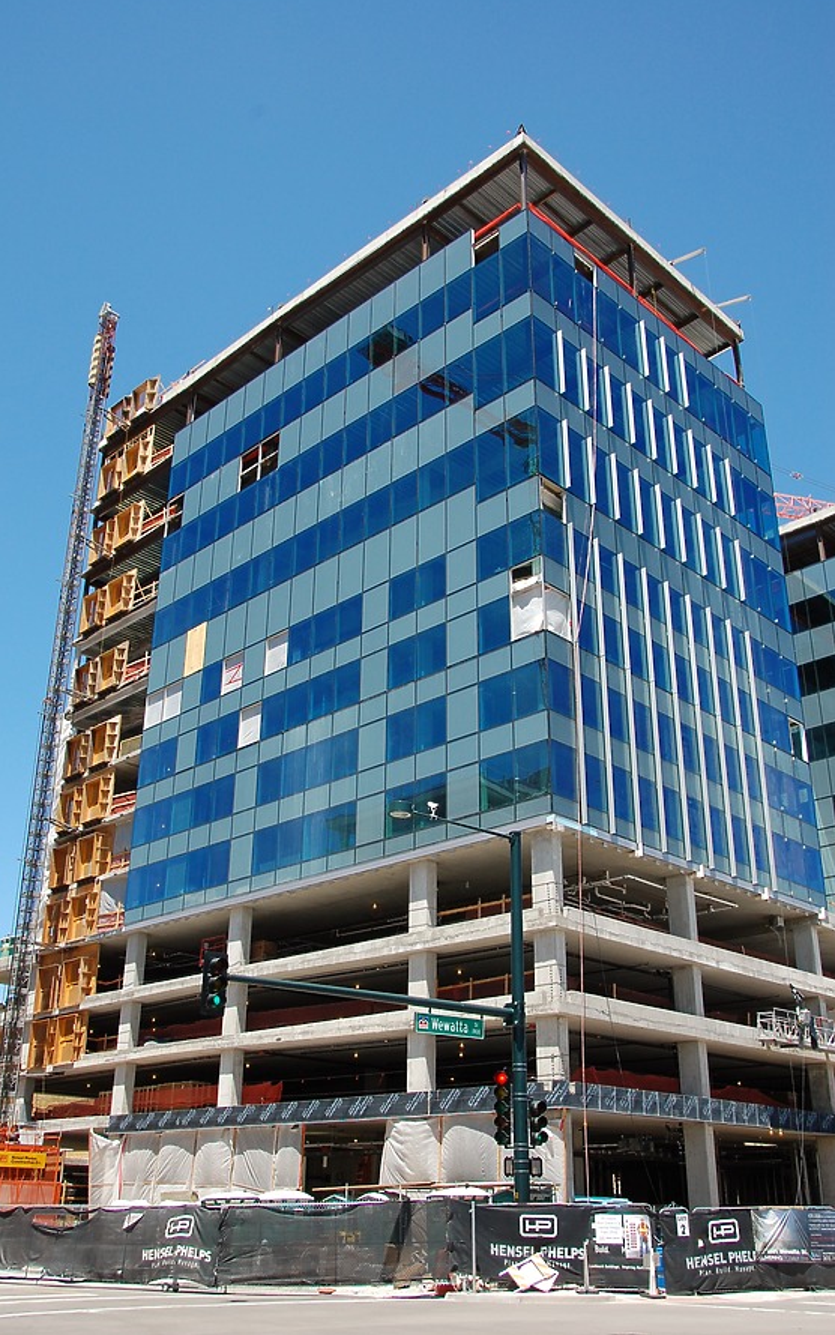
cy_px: 662
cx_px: 399
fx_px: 1237
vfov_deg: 56.7
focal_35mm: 34
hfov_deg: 37.3
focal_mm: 22
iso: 280
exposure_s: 1/250
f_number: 10
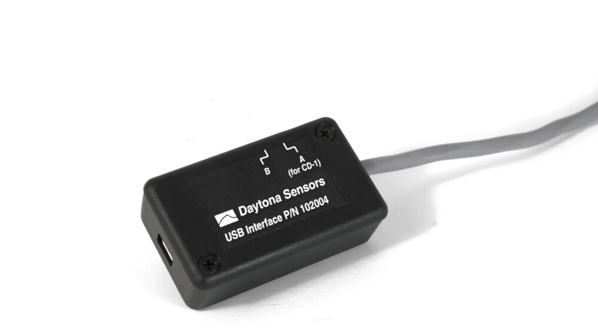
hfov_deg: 19.3
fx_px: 1760
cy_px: 185
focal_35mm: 111
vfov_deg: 10.9
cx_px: 296
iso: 200
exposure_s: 1/60
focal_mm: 70
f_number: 13
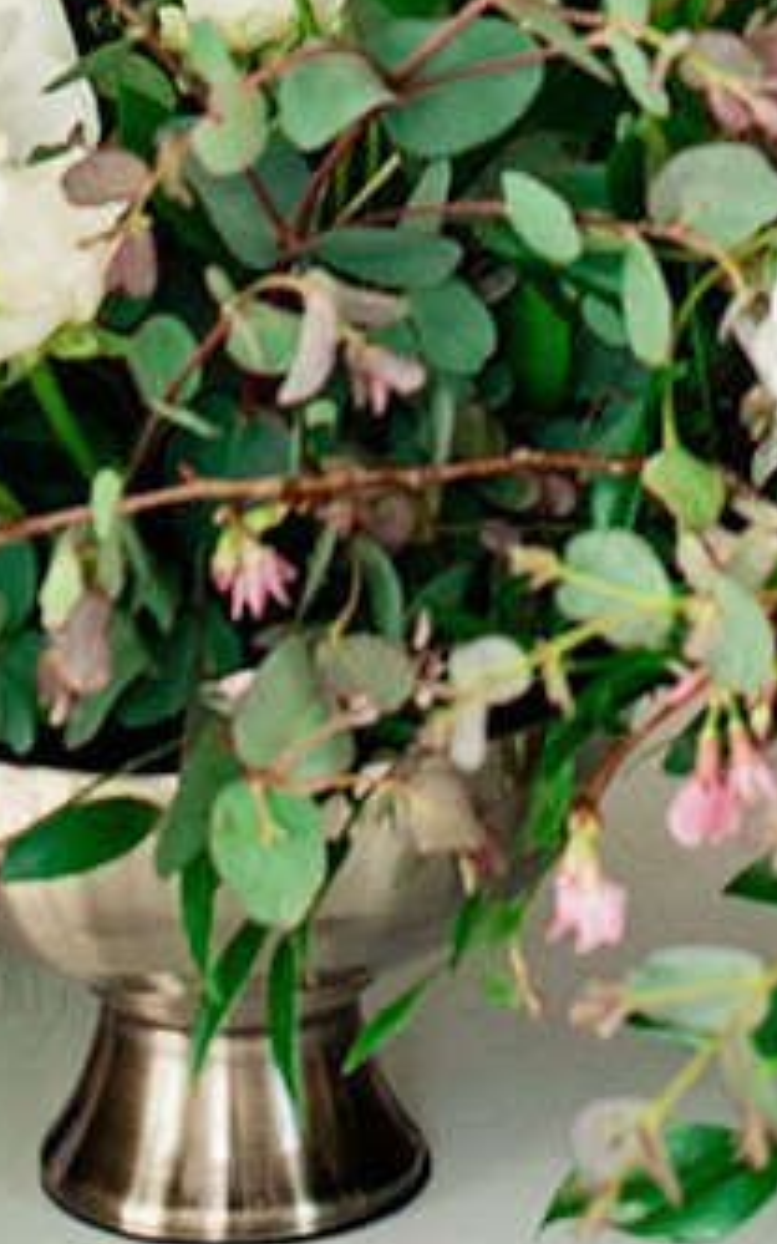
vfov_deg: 7.2
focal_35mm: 276
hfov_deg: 4.7
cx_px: 964
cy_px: -1629
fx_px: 9355
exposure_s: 1/200
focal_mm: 50
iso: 640
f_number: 5
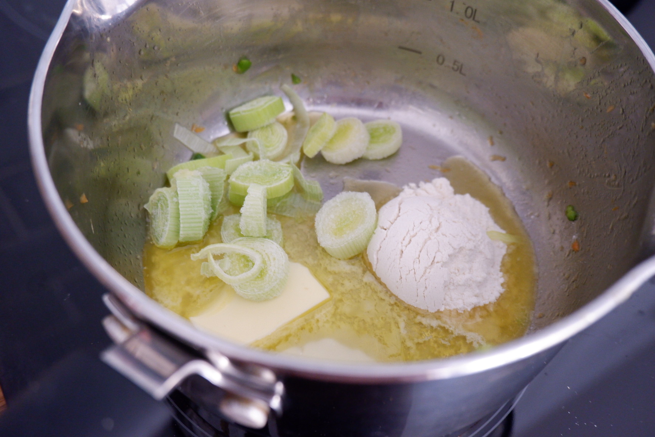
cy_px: 218
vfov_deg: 40.0
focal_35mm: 33
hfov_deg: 57.2
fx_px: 600
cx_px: 328
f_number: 4.2
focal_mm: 22.8
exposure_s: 1/34
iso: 2500
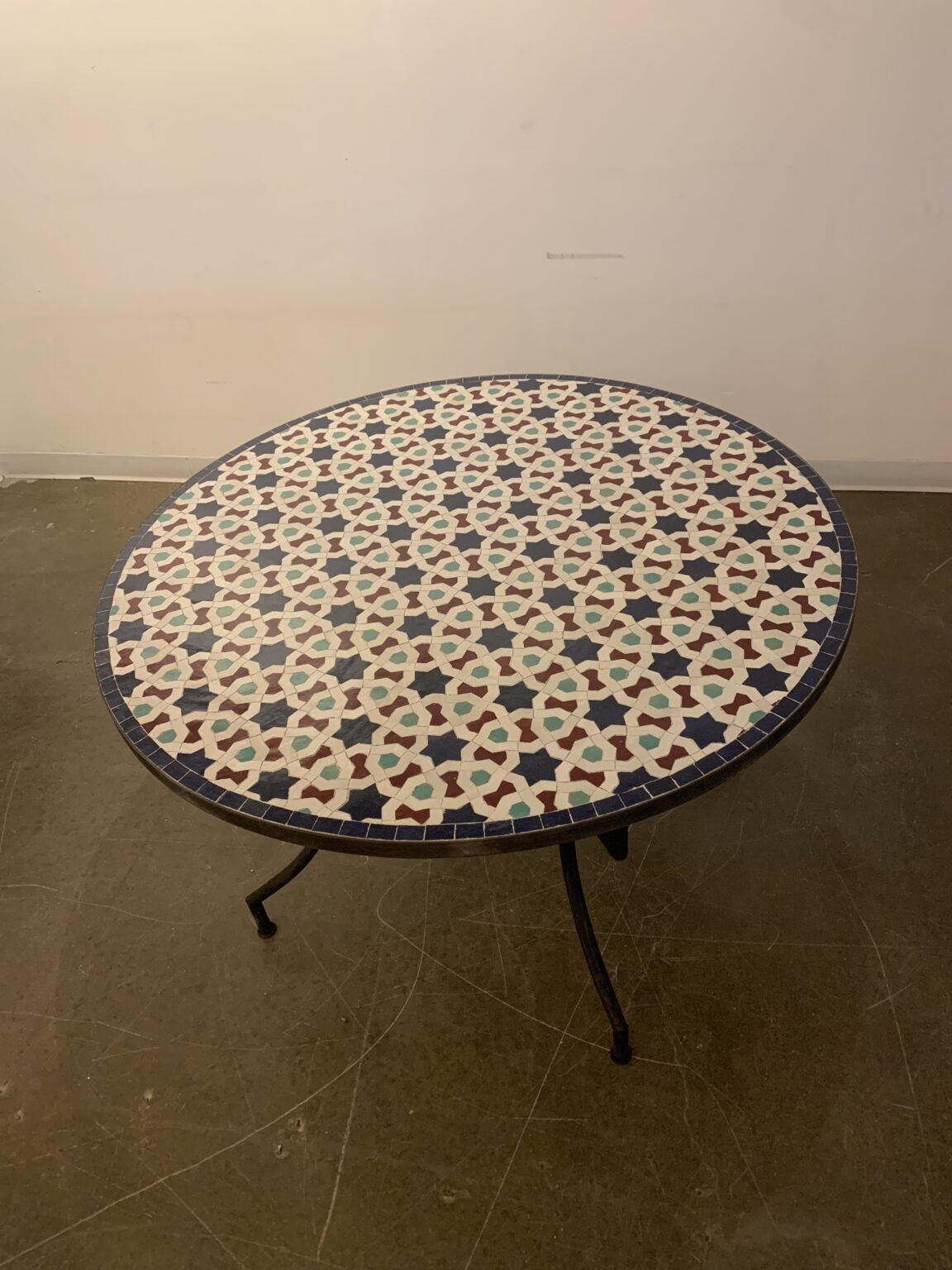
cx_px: 476
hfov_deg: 53.1
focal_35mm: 26
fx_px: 953
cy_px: 635
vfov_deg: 67.3
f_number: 1.8
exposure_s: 1/60
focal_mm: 4.25
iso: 320
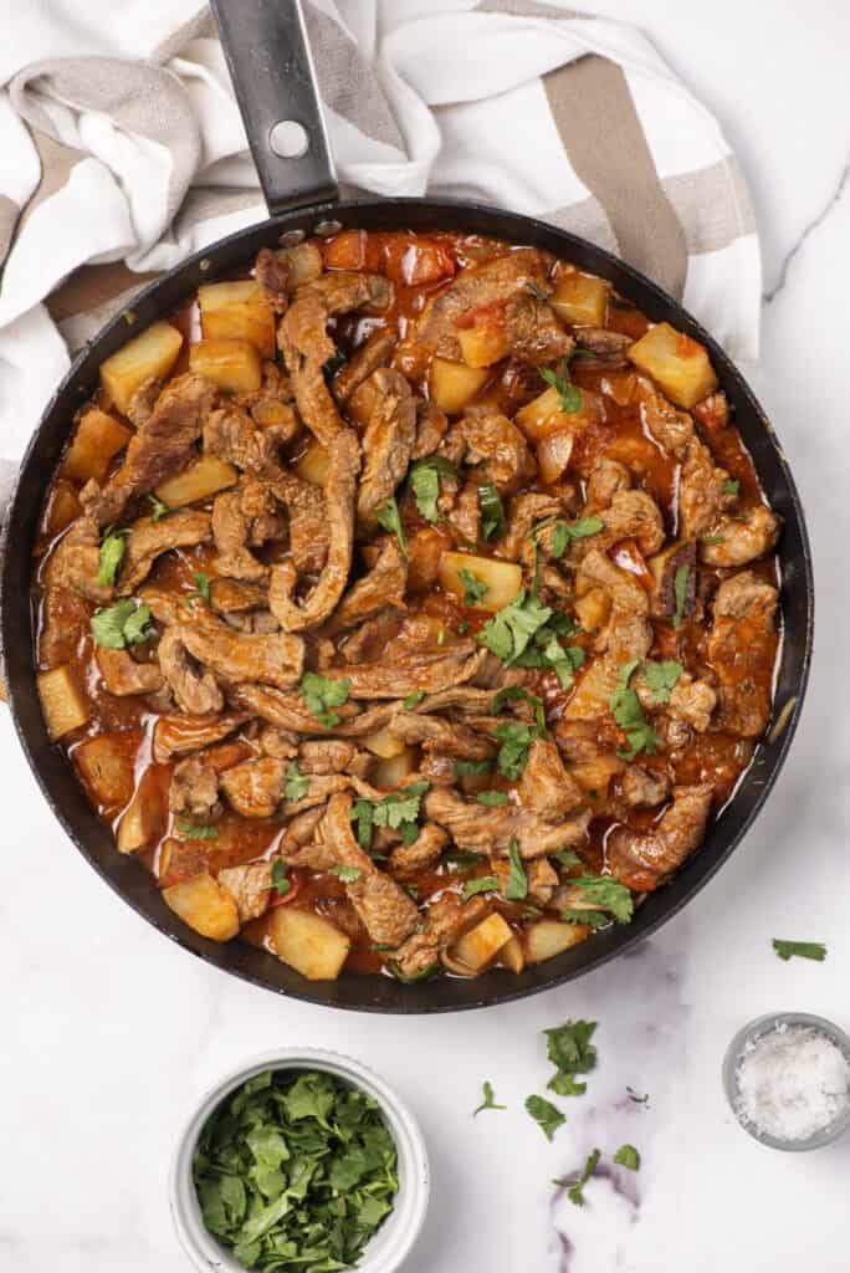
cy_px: 636
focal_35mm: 105
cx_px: 425
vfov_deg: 19.4
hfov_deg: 13.1
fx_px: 3713
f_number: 8
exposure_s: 1/200
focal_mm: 105
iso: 100
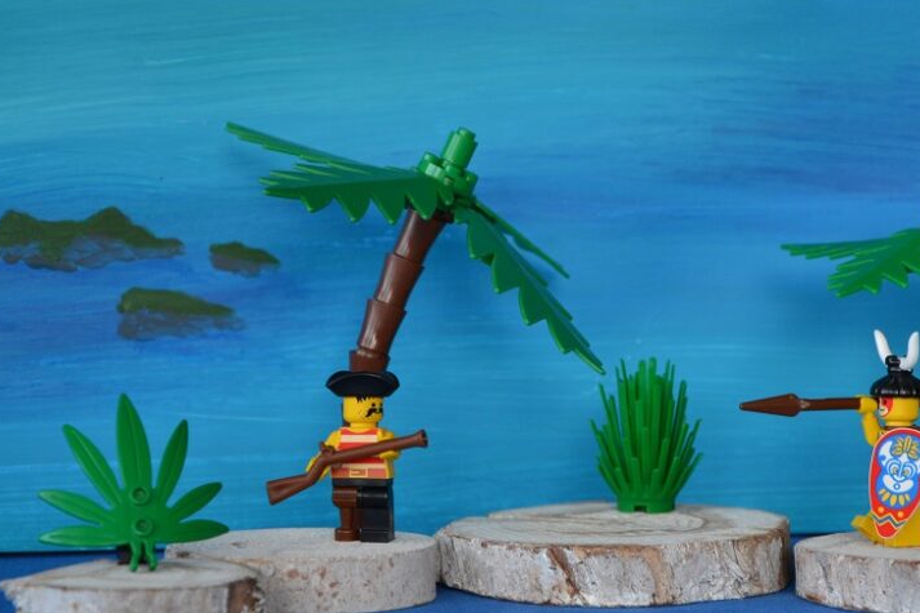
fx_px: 4029
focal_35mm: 158
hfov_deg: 13.0
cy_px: 317
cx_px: 626
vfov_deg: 8.7
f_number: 5.3
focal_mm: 75
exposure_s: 1/80
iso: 400
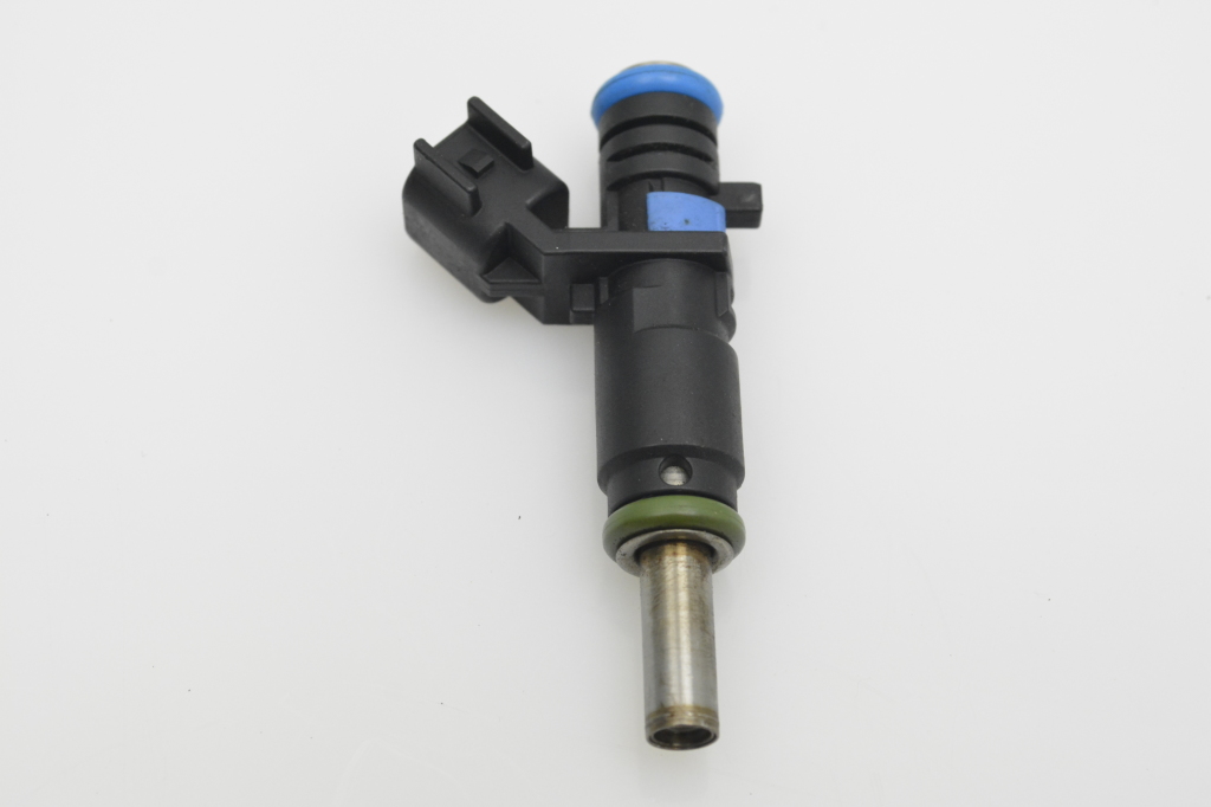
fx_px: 2320
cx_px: 606
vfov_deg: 19.7
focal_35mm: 69
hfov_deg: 29.3
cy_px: 404
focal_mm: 46
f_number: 8
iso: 2500
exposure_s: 1/250
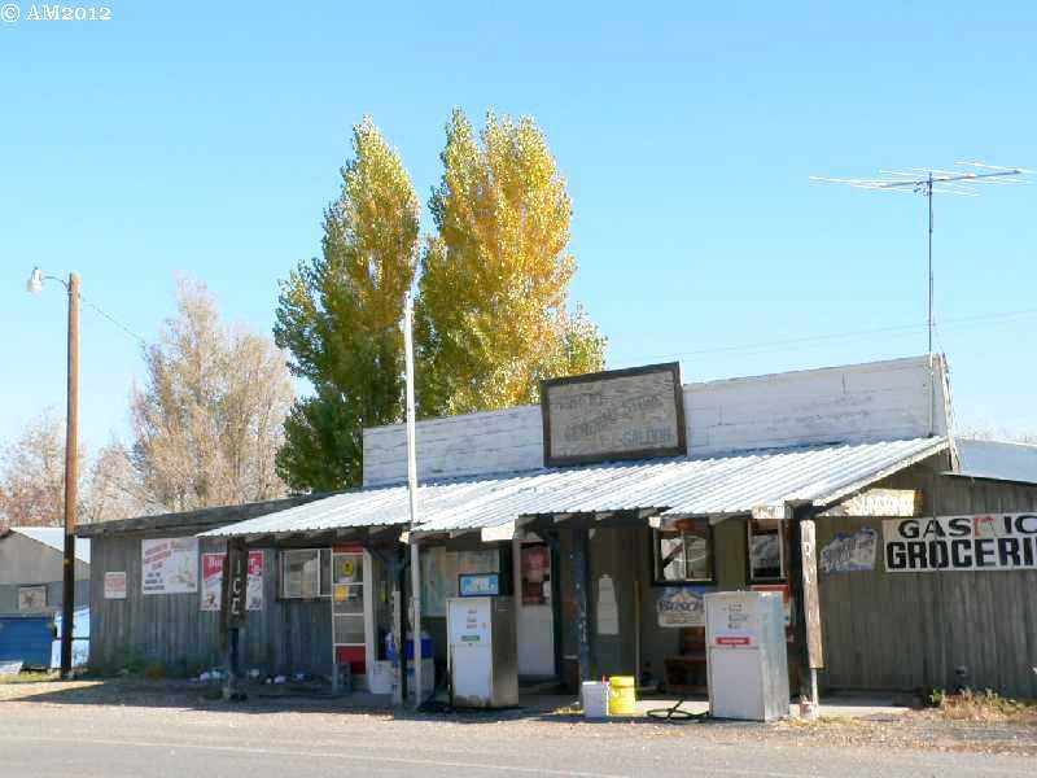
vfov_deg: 26.6
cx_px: 518
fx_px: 1648
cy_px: 389
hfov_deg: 34.9
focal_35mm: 55
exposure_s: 1/400
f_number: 4
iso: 80
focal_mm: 9.2
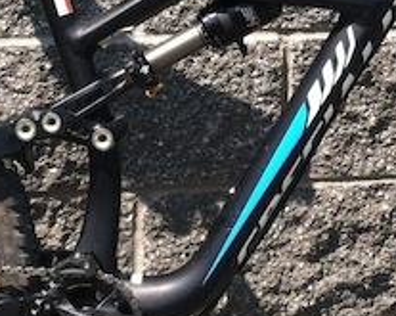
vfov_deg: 11.6
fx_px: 1545
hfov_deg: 14.6
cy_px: 88
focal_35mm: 132
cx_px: 187
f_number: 2.8
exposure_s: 1/625
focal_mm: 3.85
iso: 80
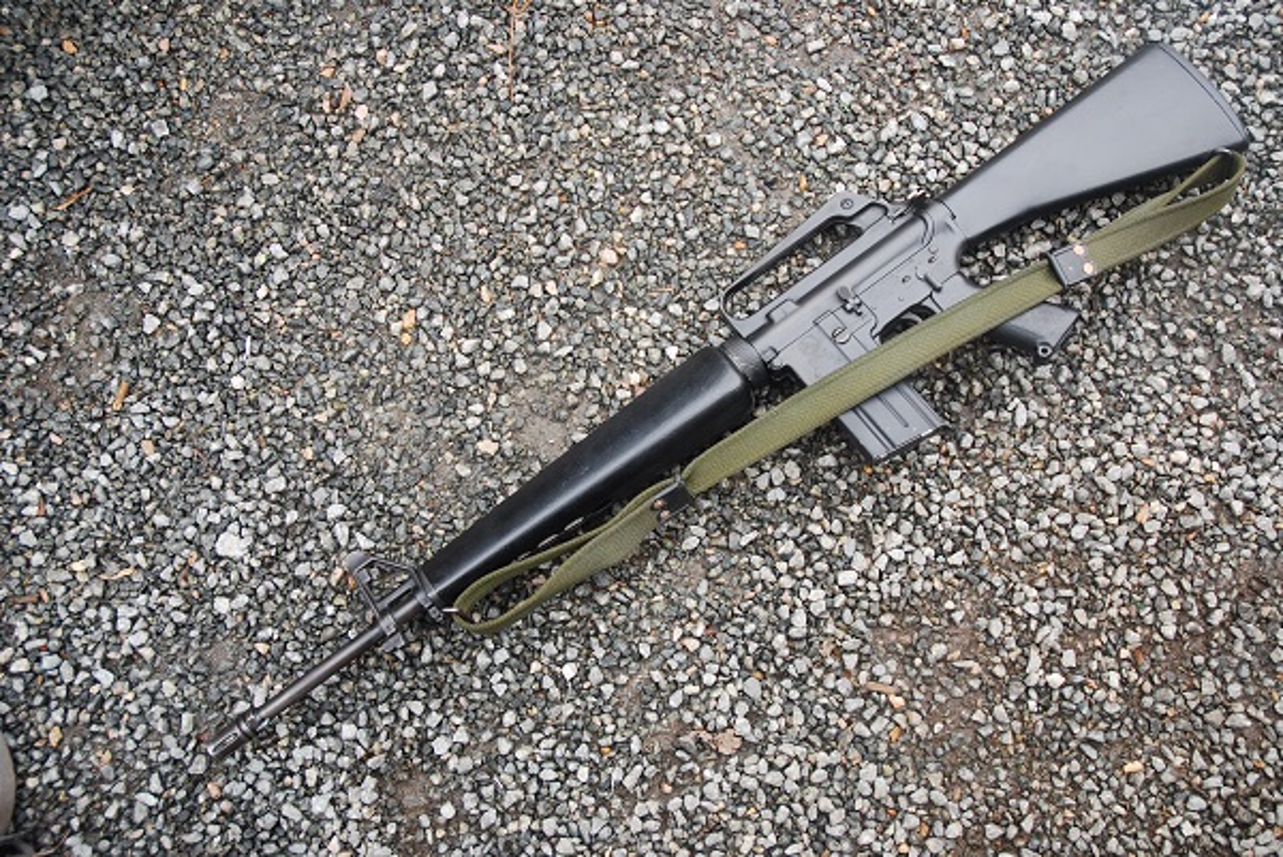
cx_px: 642
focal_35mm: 33
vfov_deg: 40.0
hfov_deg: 57.2
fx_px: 1177
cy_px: 428
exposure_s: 1/60
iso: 200
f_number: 4
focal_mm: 22
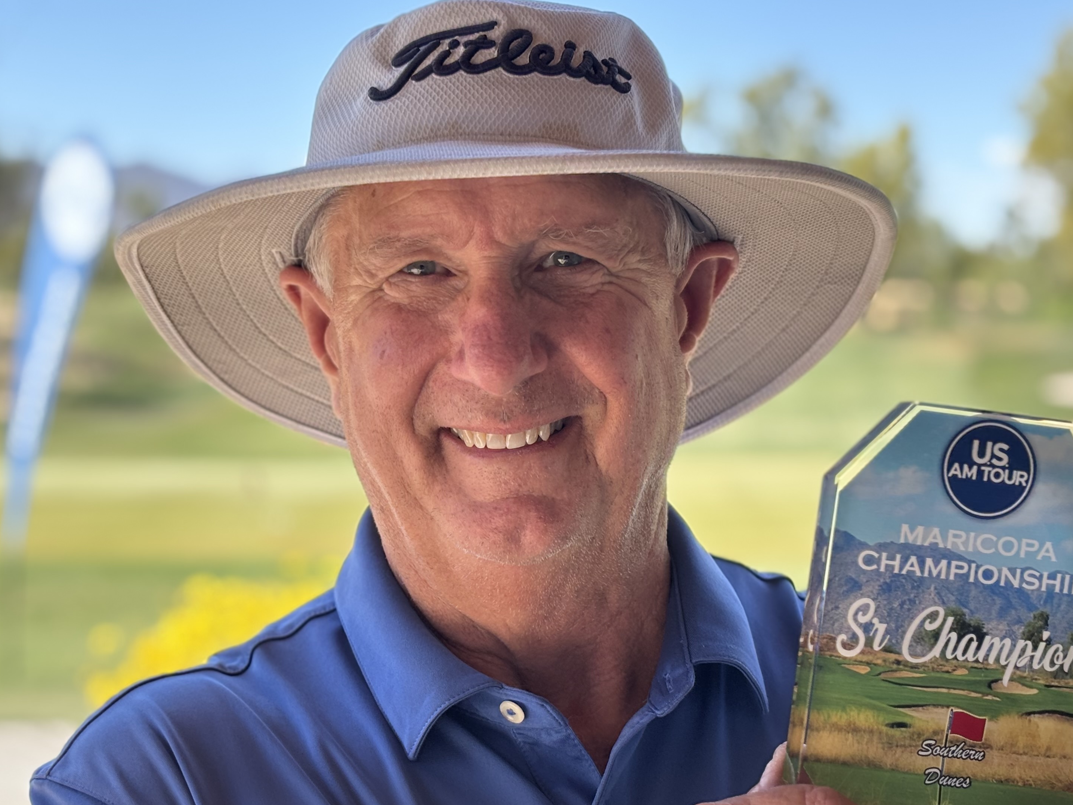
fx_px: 2263
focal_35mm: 73
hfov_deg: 26.6
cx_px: 435
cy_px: 493
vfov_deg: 20.1
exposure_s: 1/604
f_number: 1.6
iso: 32
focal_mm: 5.96
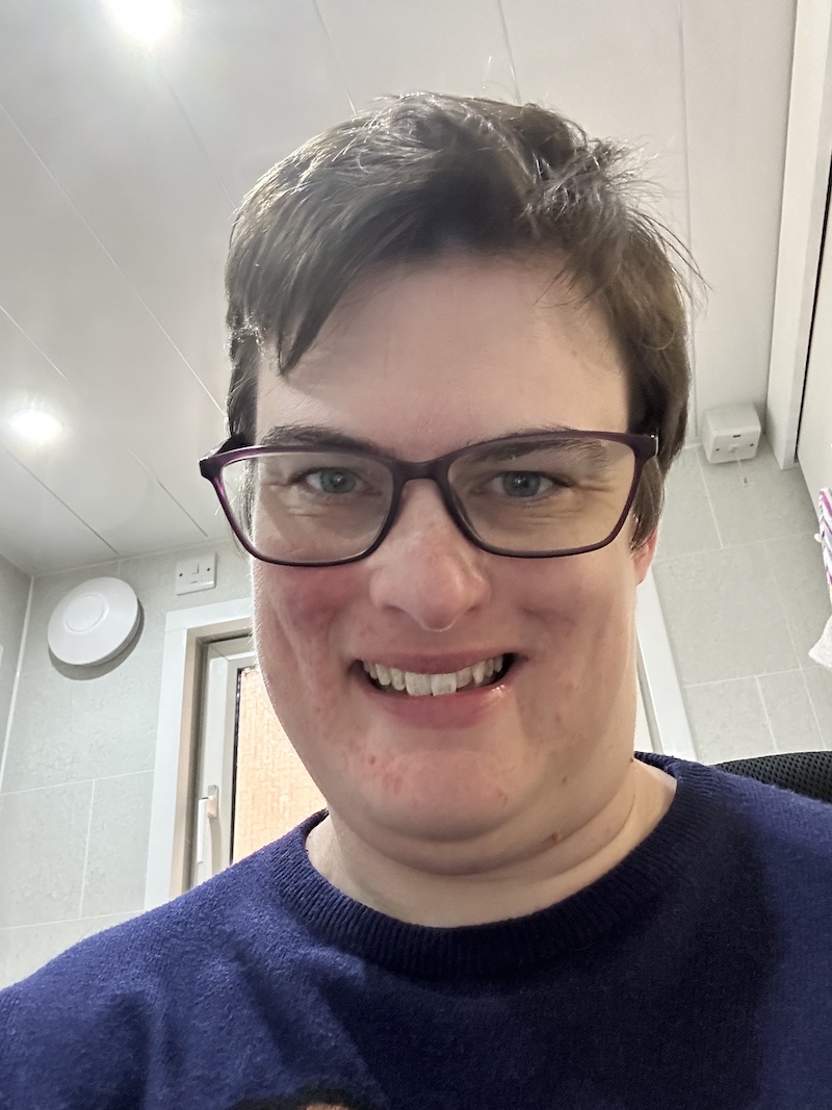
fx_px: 962
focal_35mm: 30
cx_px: 416
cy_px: 555
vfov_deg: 60.0
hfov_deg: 46.8
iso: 500
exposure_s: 1/25
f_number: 1.9
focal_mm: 2.69
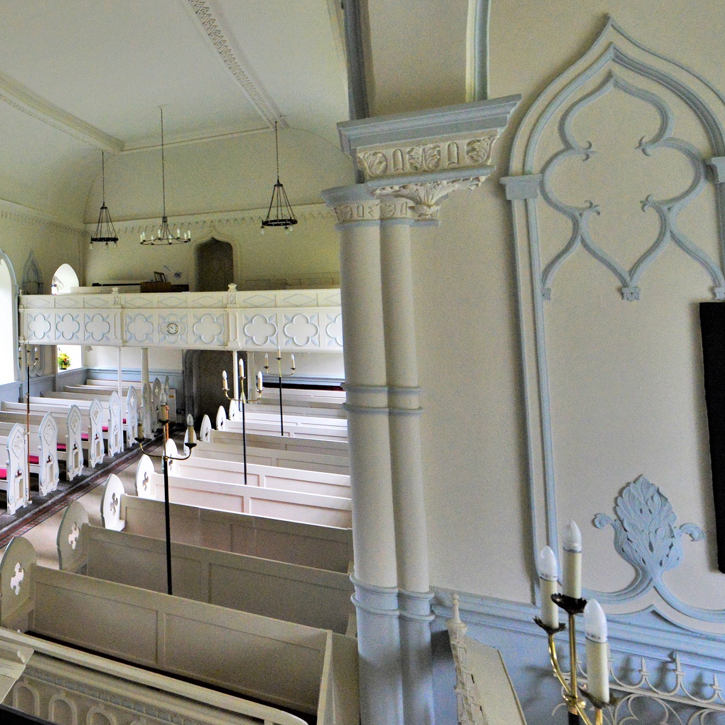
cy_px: 264
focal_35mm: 26
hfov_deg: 49.4
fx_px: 616
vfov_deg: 60.0
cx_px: -5
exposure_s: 1/80
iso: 4000
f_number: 5.6
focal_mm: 14
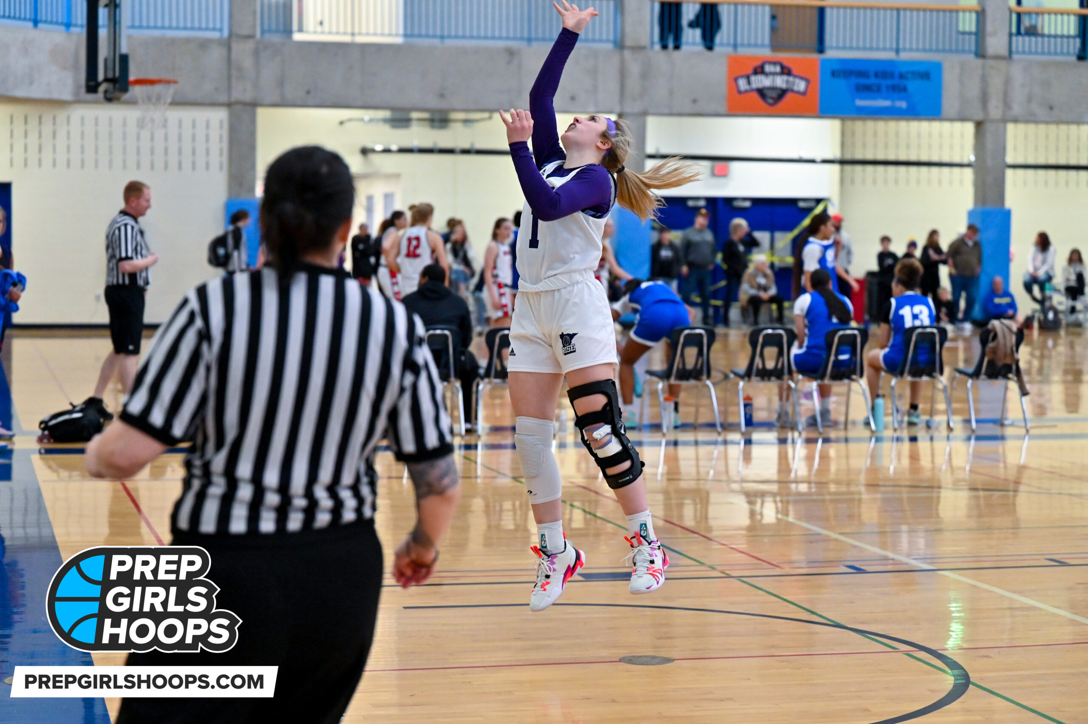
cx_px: 544
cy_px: 362
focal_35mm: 74
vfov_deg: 18.4
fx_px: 2235
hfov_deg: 27.4
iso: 5000
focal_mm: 74
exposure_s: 1/1000
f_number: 3.2
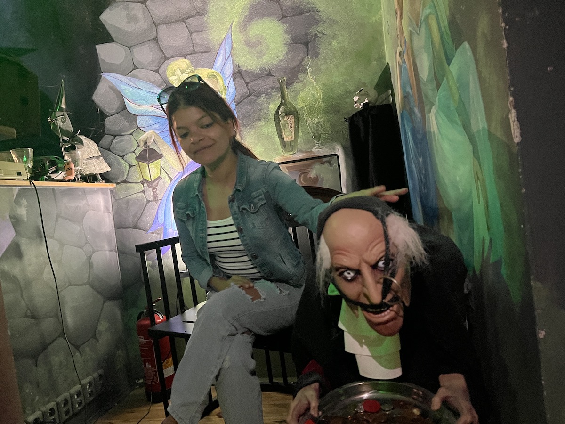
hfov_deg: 67.3
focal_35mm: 26
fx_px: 424
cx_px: 282
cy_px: 212
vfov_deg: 53.1
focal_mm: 5.7
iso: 640
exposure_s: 1/33
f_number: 1.5
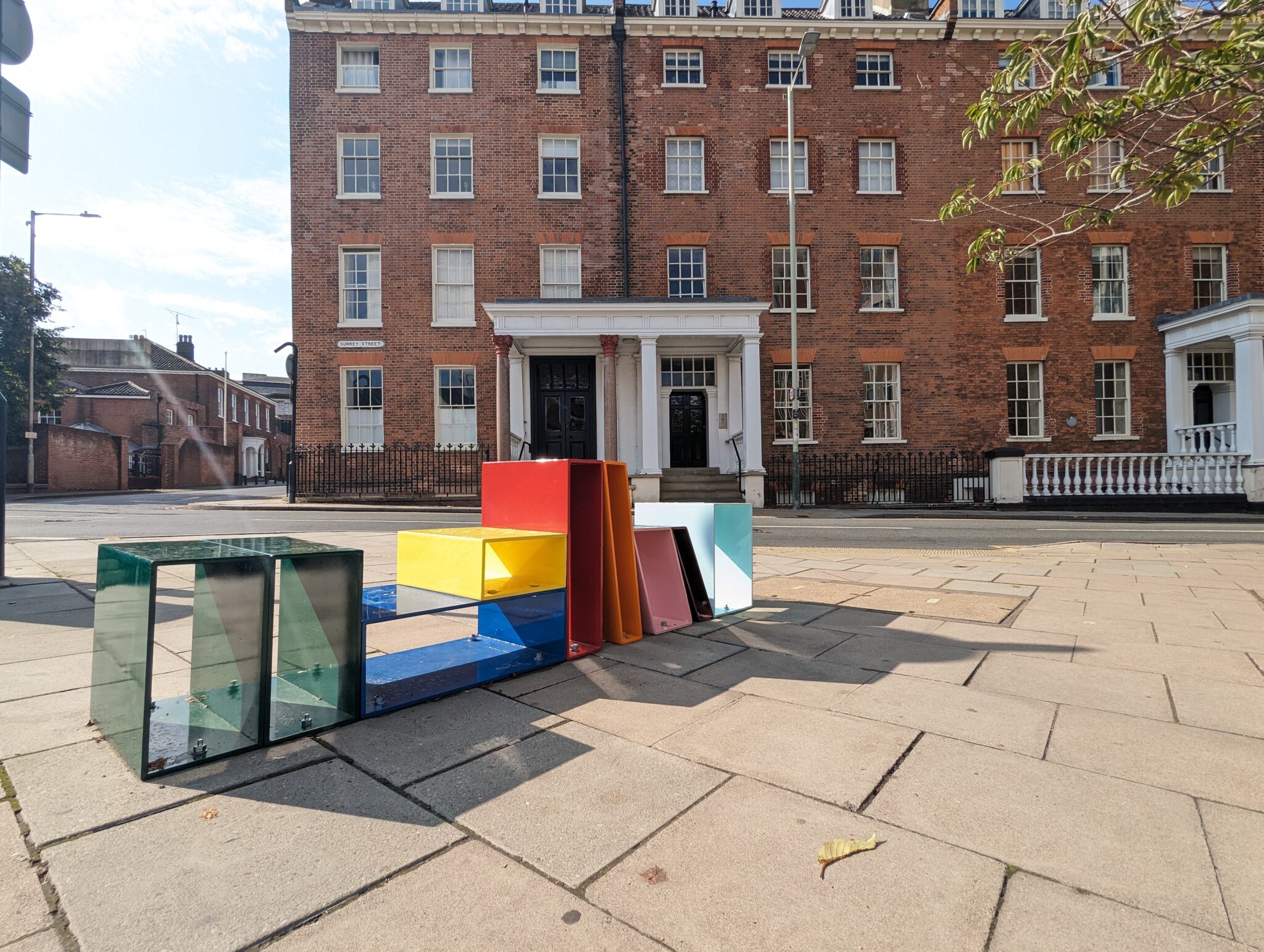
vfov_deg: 78.2
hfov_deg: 94.4
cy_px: 476
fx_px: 585
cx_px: 632
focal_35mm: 16
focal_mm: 2.35
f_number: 2.2
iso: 50
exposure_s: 1/755
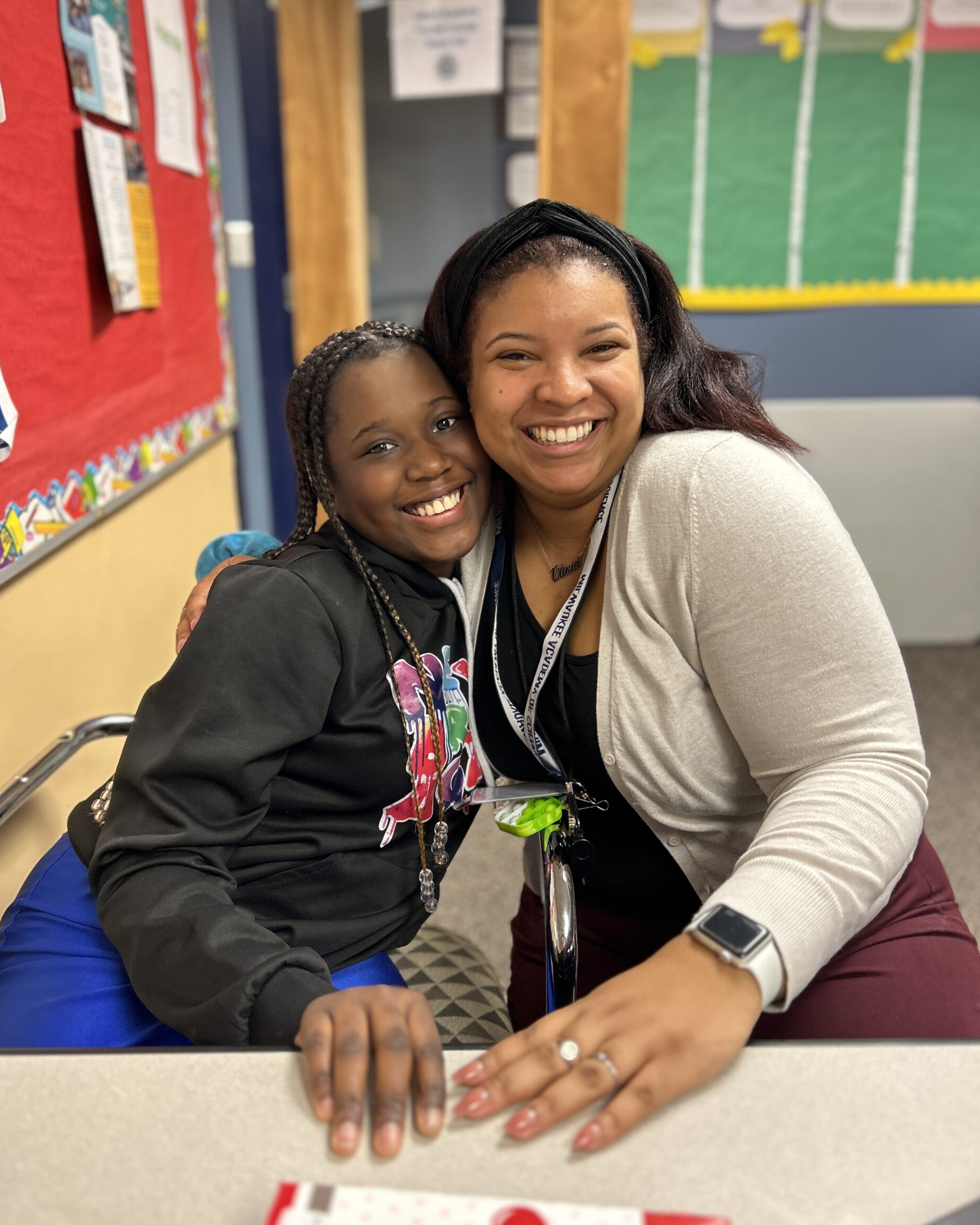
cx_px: 475
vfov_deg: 62.2
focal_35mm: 28
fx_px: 1015
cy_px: 580
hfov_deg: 51.5
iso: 160
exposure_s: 1/60
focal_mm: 5.7
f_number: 1.5
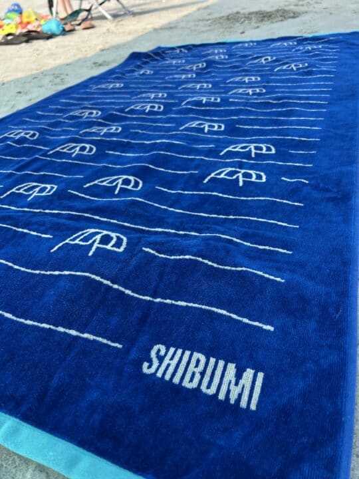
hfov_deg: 53.1
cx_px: 180
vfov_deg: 67.3
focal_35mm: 26
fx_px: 360
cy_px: 240
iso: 50
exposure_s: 1/650
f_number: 1.5
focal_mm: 5.7
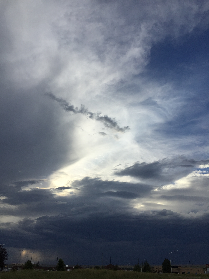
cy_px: 140
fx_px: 233
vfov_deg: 61.7
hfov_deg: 48.2
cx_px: 104
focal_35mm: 29
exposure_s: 1/2825
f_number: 2.2
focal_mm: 4.15
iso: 32
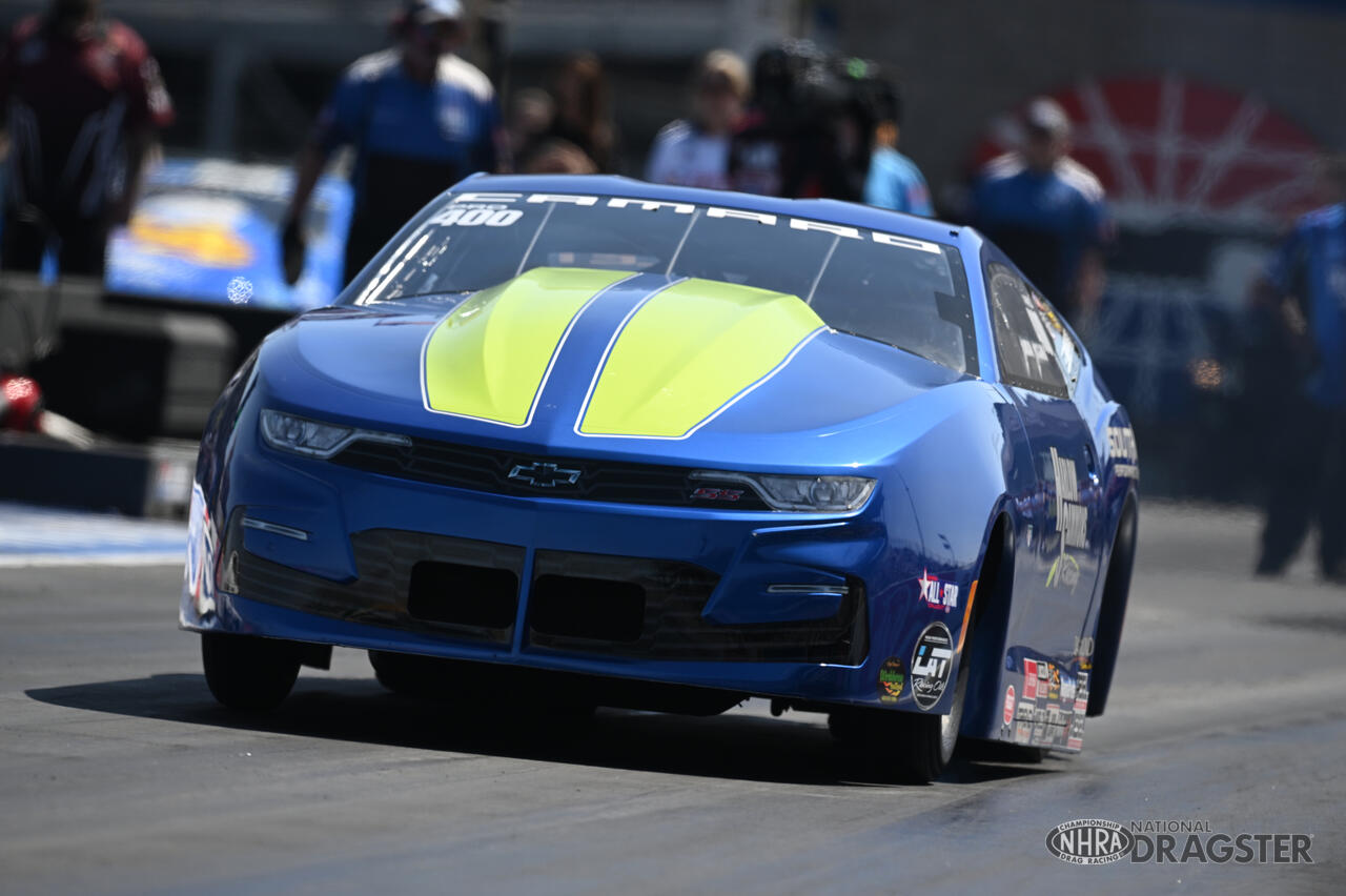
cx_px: 673
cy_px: 448
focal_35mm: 500
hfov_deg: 4.1
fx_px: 18684
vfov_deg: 2.7
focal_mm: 500
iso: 320
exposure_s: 1/1600
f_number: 7.1
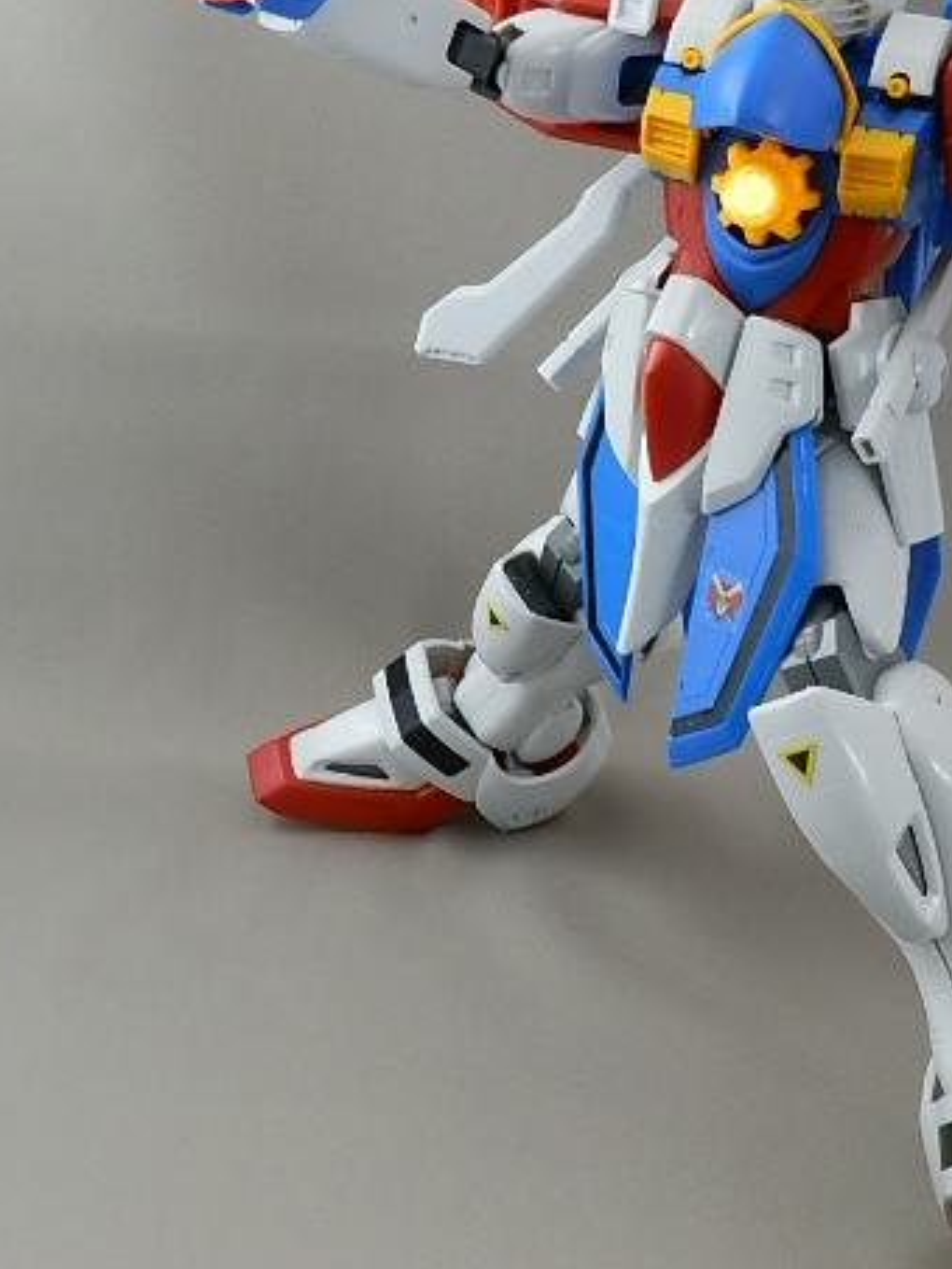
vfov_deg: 39.3
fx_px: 1759
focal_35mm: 48
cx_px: 644
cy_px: 443
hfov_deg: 30.0
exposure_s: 1/8
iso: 200
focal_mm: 6.17
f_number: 3.5
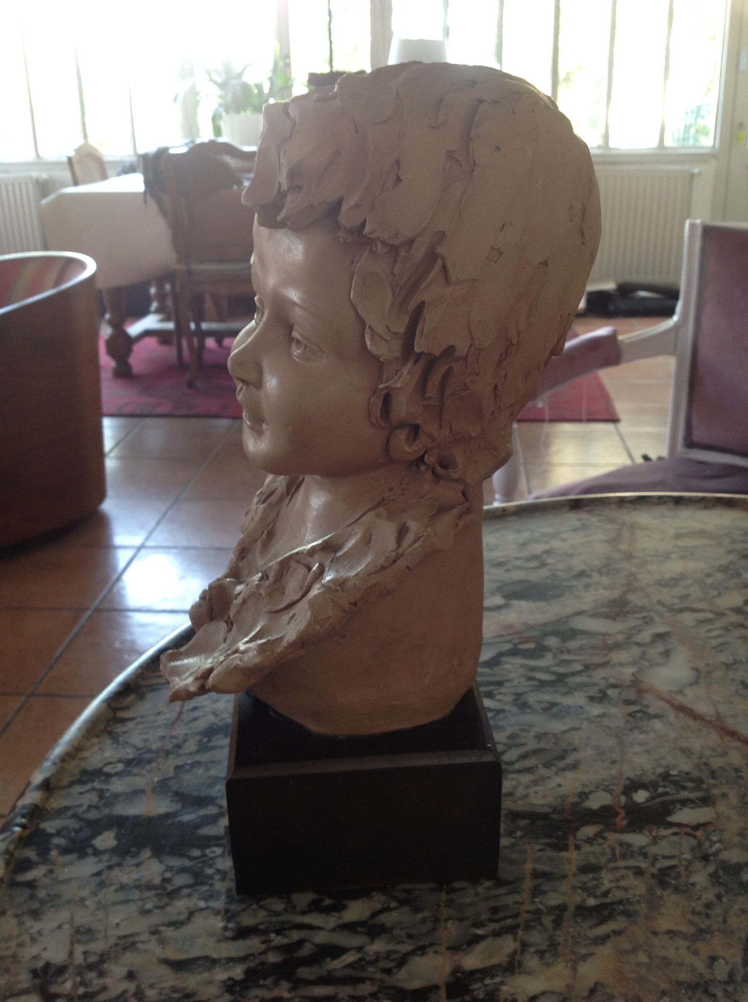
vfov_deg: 52.7
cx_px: 374
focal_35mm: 35
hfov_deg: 40.6
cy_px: 501
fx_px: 1011
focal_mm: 4.28
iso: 80
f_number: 2.4
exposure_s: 1/15
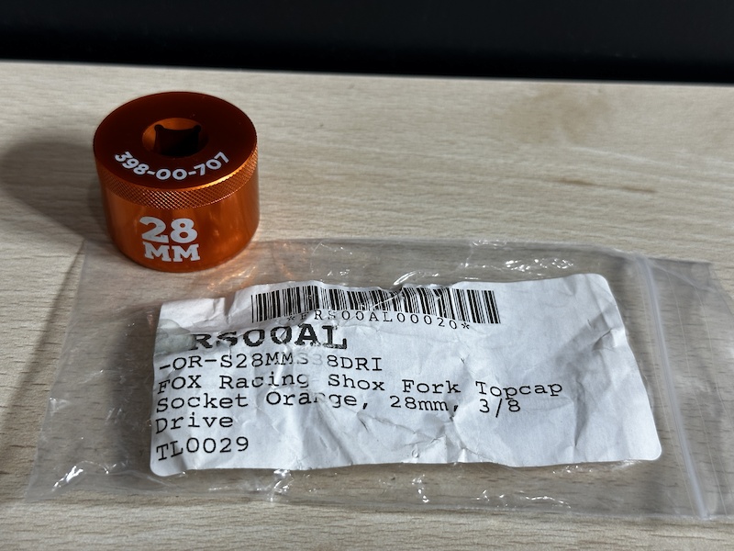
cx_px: 367
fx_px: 1018
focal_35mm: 48
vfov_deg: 30.3
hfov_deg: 39.7
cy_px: 276
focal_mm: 6.86
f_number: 1.78
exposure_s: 1/120
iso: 64
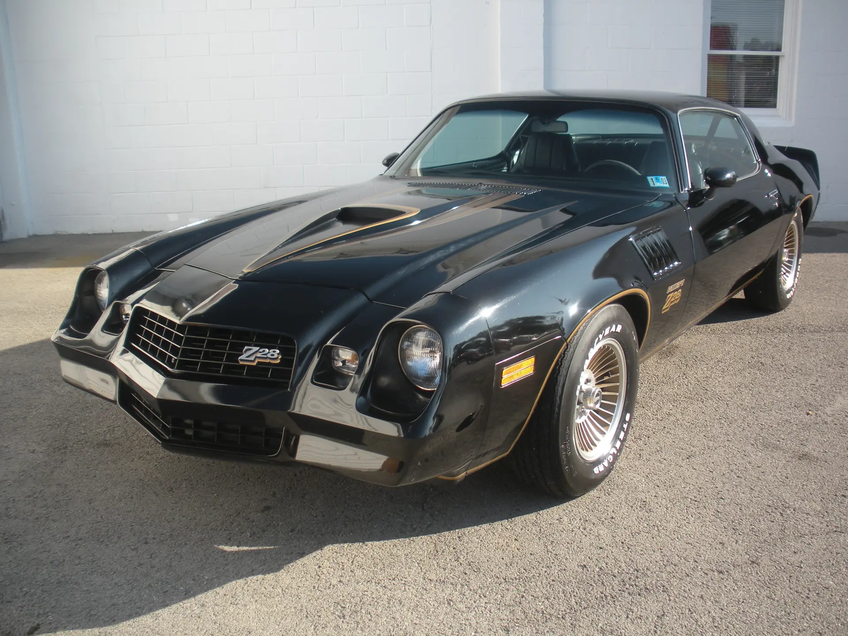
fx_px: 857
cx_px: 424
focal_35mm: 35
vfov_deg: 40.7
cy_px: 318
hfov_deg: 52.6
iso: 64
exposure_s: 1/271
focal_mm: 6.3
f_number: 3.5
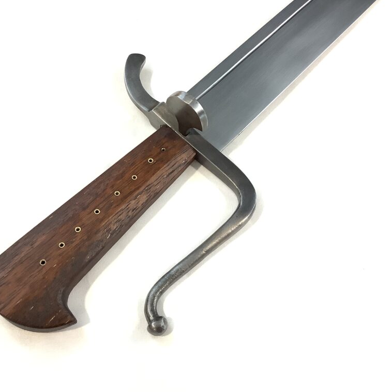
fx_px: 474
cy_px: 197
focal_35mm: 37
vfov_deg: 44.9
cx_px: 178
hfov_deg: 44.9
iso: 200
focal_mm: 3.3
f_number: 2.4
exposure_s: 1/60
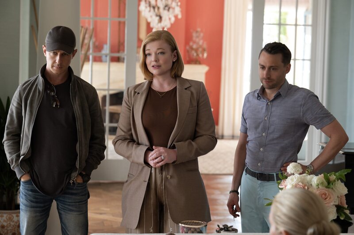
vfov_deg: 15.2
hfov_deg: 22.6
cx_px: 177
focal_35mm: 90
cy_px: 118
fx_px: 884
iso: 800
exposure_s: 1/250
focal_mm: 90
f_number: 4.5
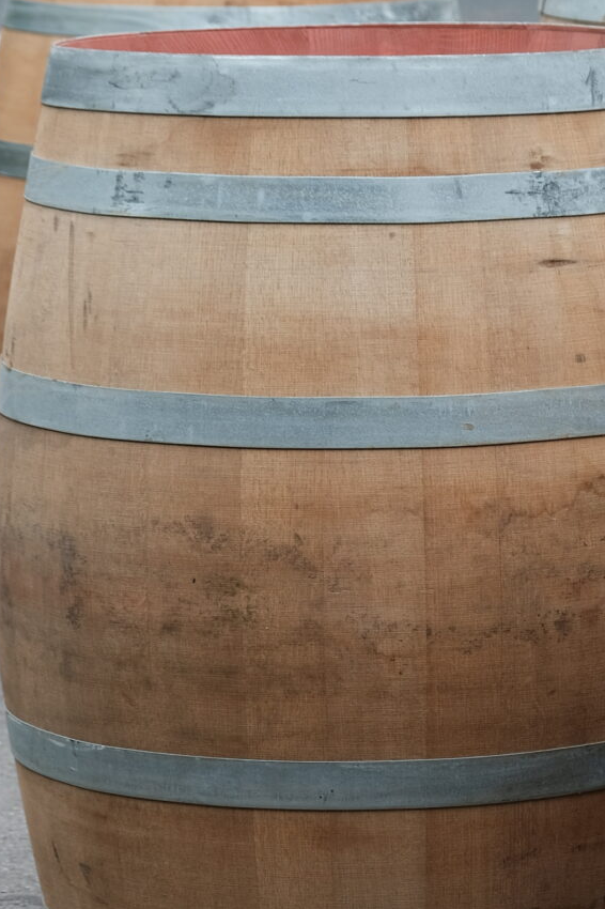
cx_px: 600
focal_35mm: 200
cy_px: 690
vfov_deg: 10.3
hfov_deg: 6.8
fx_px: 5045
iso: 200
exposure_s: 1/400
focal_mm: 55
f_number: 4
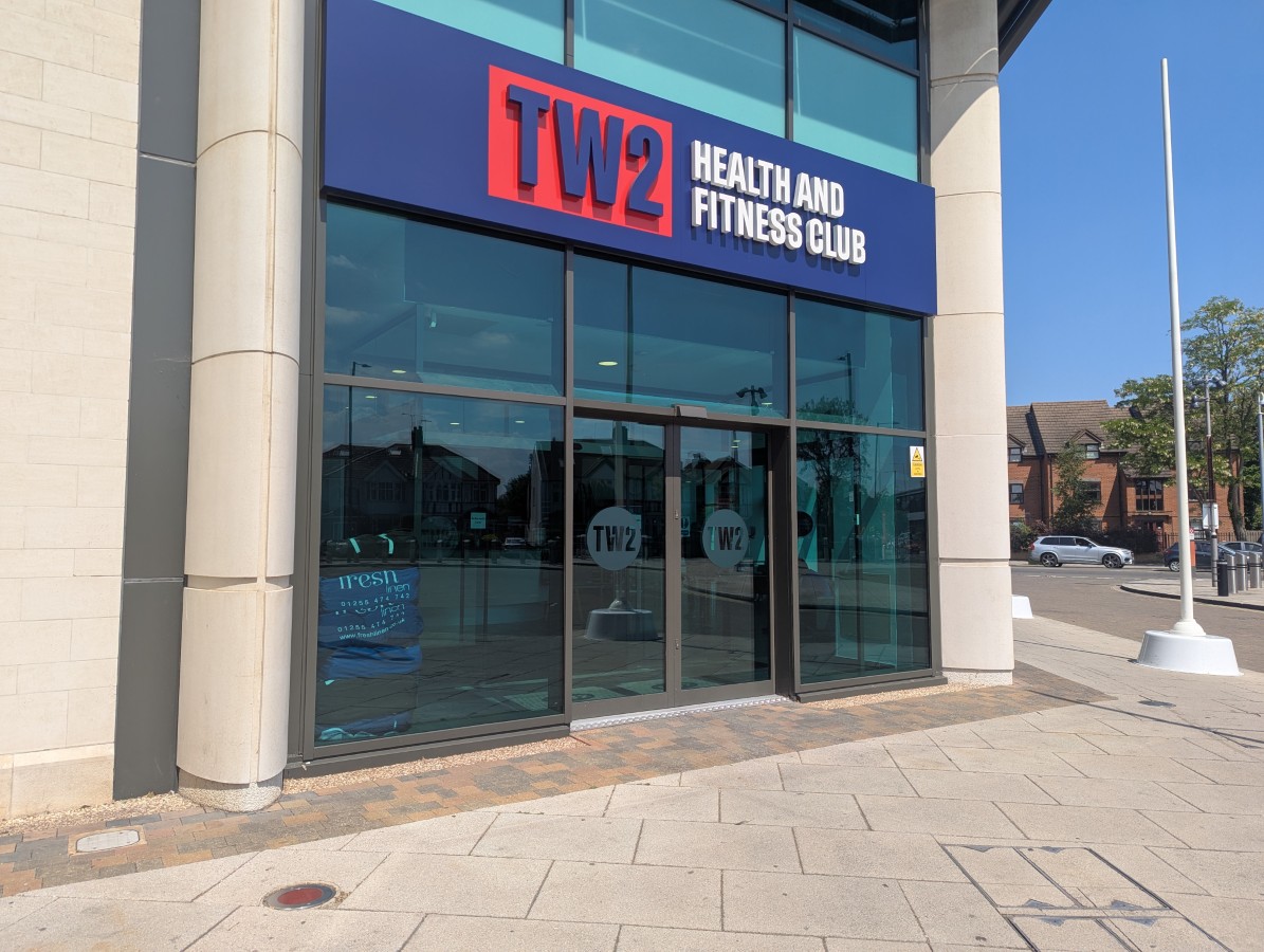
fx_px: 878
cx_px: 632
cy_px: 476
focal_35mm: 24
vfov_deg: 56.9
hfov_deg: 71.5
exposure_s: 1/2020
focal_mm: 6.81
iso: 47
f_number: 1.85
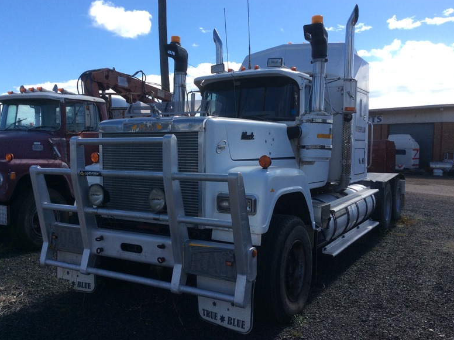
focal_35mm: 34
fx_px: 445
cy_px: 174
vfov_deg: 41.7
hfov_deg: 54.0
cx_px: 228
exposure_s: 1/1217
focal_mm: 3.3
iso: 32
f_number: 2.4
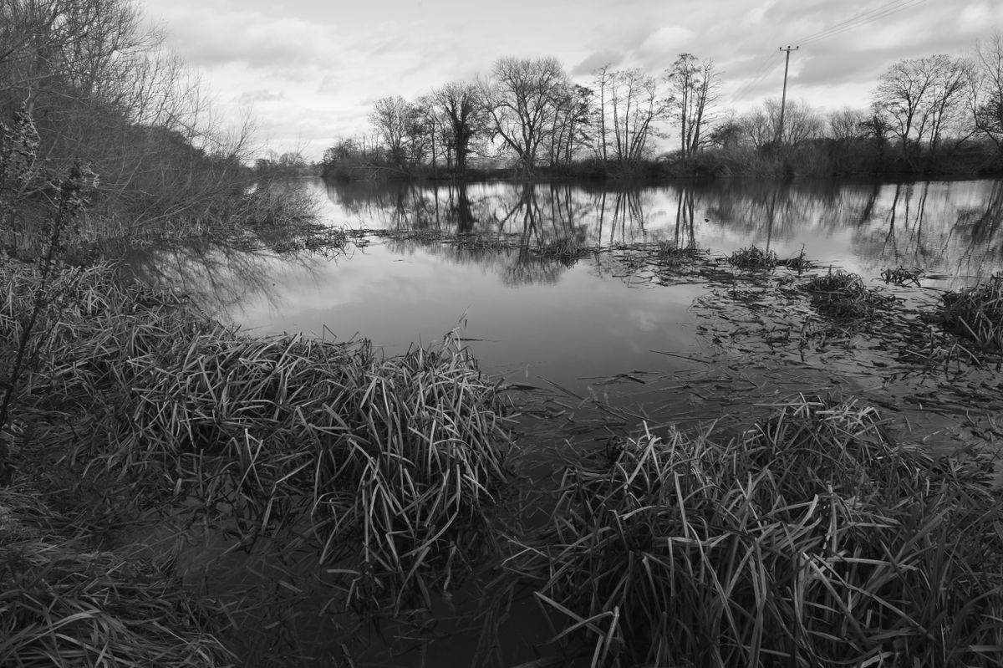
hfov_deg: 84.0
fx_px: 557
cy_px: 334
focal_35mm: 20
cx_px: 502
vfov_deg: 61.9
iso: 640
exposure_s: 1/200
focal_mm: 20
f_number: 16
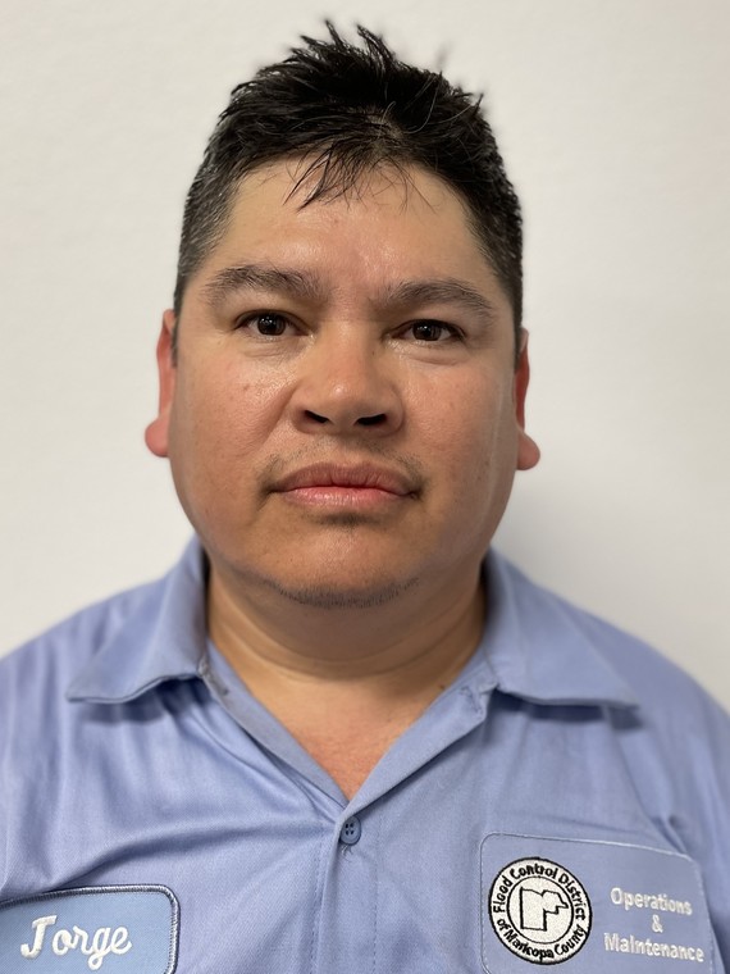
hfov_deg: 53.1
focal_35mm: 26
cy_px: 487
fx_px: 731
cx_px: 365
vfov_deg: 67.3
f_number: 1.6
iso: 125
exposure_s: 1/75
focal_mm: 4.2
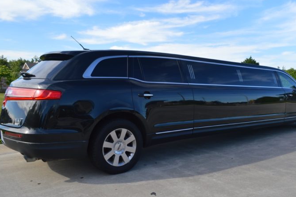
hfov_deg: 60.1
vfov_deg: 42.2
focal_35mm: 31
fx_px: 255
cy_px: 111
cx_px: 166
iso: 100
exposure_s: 1/160
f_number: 7.1
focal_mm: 18
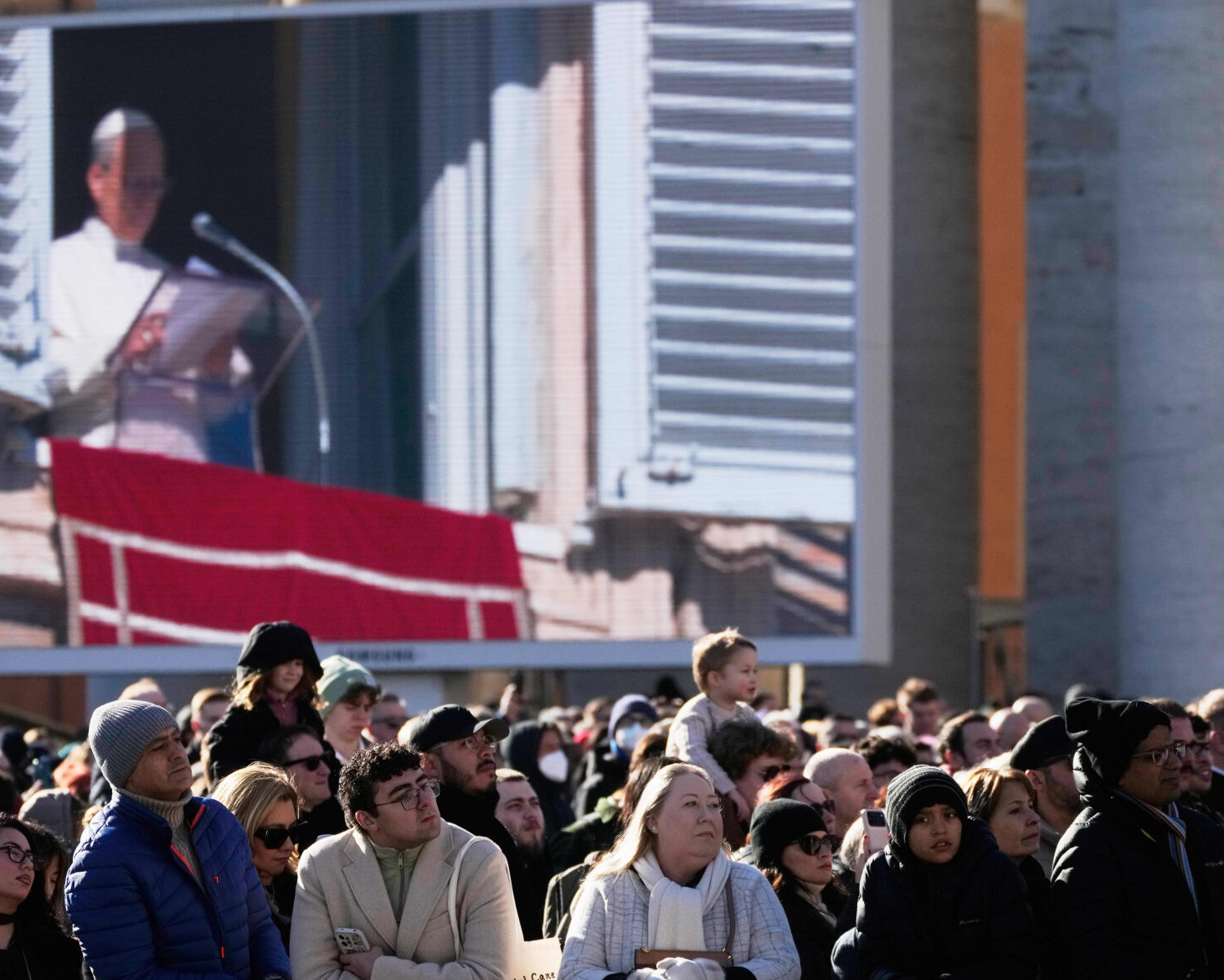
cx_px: 500
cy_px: 490
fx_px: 10905
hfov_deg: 6.4
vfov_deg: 5.1
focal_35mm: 301
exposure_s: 1/3200
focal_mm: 266
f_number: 8
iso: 800
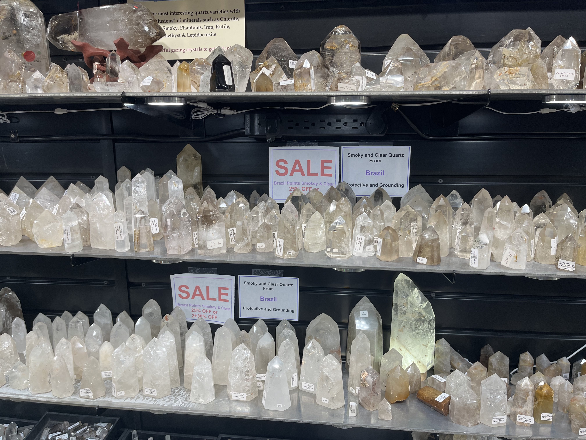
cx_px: 293
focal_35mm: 26
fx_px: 440
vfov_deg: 53.1
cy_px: 220
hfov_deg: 67.3
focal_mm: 5.1
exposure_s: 1/120
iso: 80
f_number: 1.6
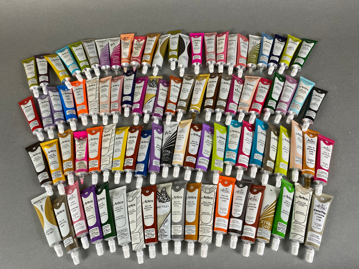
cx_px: 180
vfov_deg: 53.1
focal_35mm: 26
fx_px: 270
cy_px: 134
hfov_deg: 67.3
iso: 80
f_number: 1.8
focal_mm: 4.25
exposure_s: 1/120
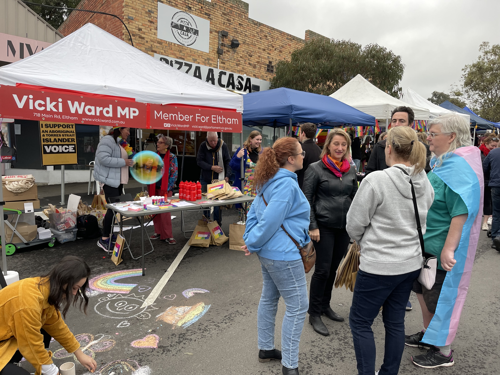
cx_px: 250
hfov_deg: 67.3
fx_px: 376
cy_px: 188
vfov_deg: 53.1
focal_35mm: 26
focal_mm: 5.1
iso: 64
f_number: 1.6
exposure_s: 1/121
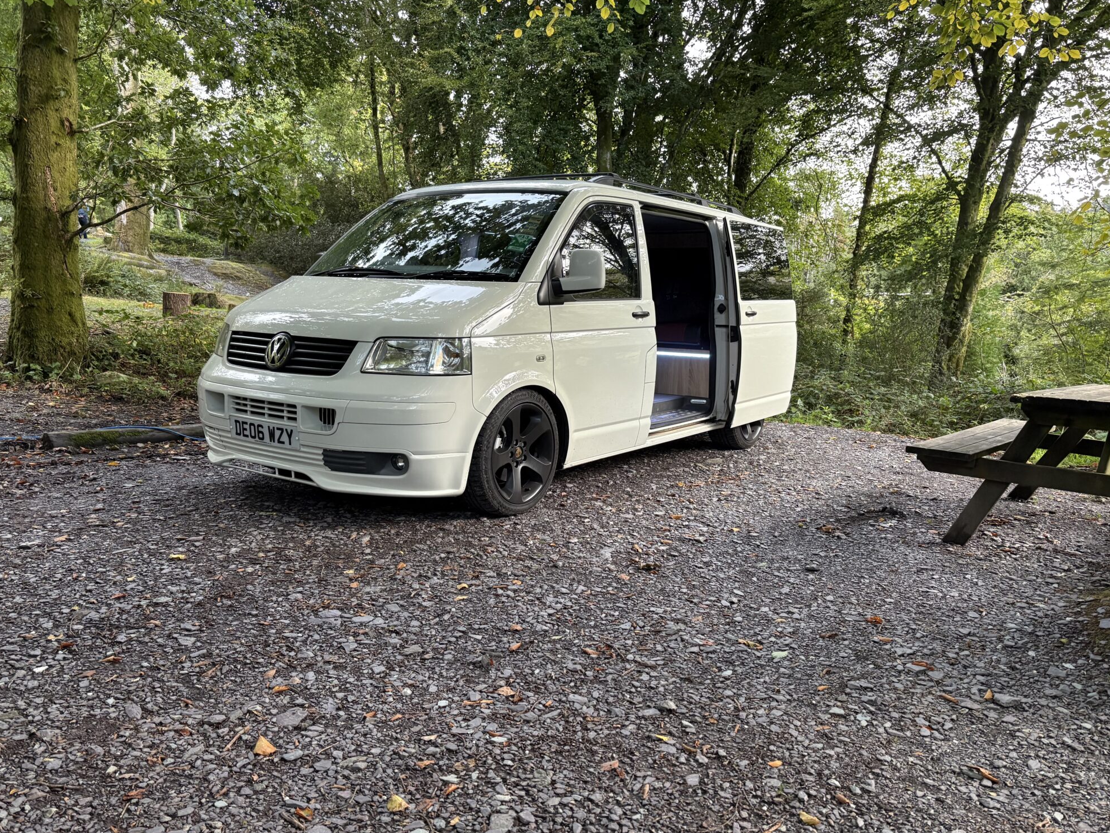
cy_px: 418
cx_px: 556
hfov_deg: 65.3
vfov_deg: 51.4
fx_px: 866
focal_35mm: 27
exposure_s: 1/60
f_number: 1.6
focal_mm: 5.96
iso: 250
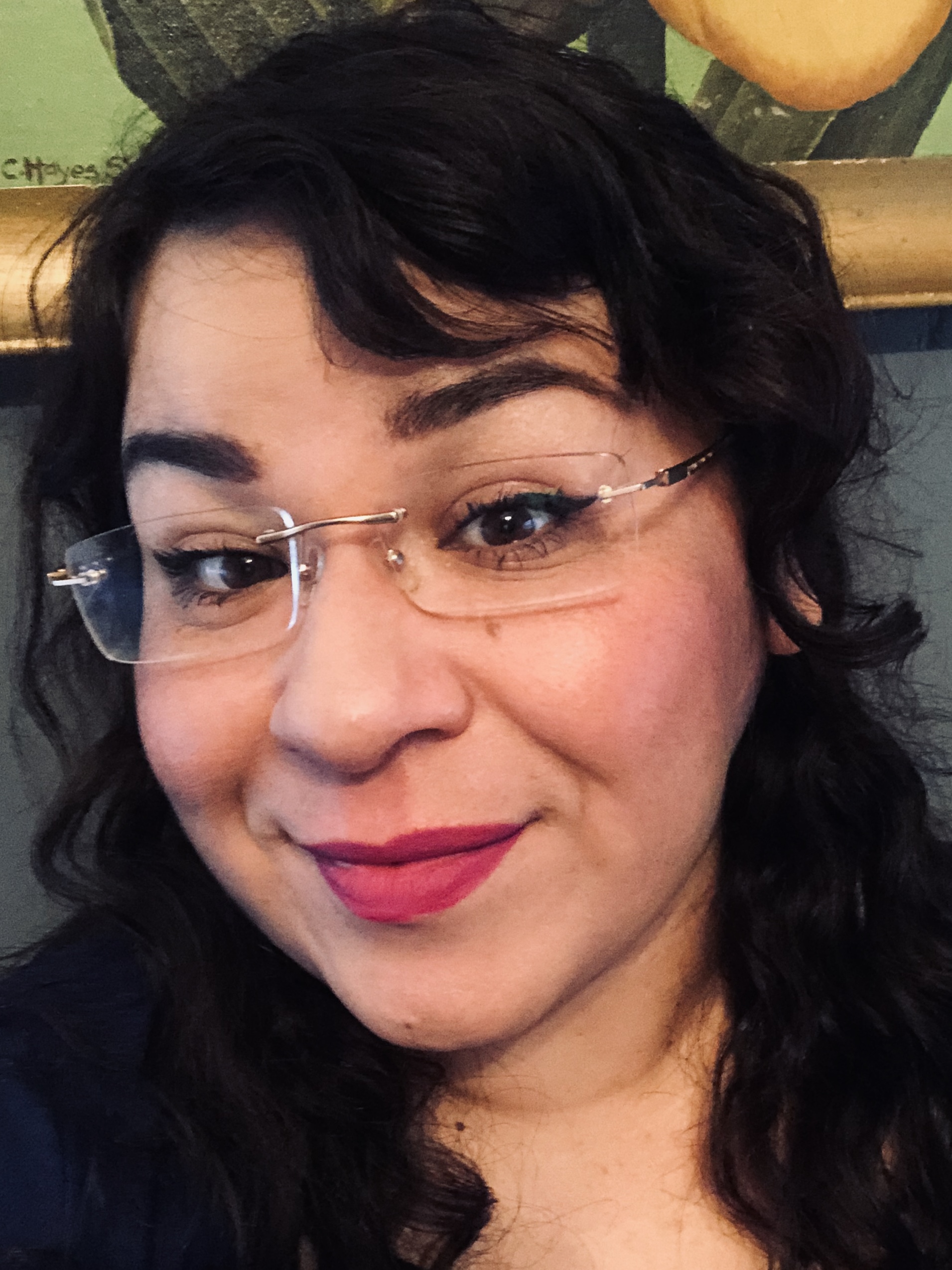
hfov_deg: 44.2
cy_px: 635
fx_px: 1173
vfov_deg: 56.8
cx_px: 476
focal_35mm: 32
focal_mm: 2.87
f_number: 2.2
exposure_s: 1/24
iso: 640
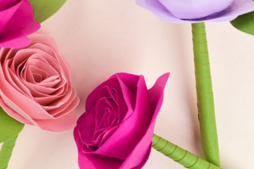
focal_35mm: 114
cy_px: 64
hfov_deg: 17.9
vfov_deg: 12.0
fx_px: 802
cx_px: 76
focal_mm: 45
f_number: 8
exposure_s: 1/20
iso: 100
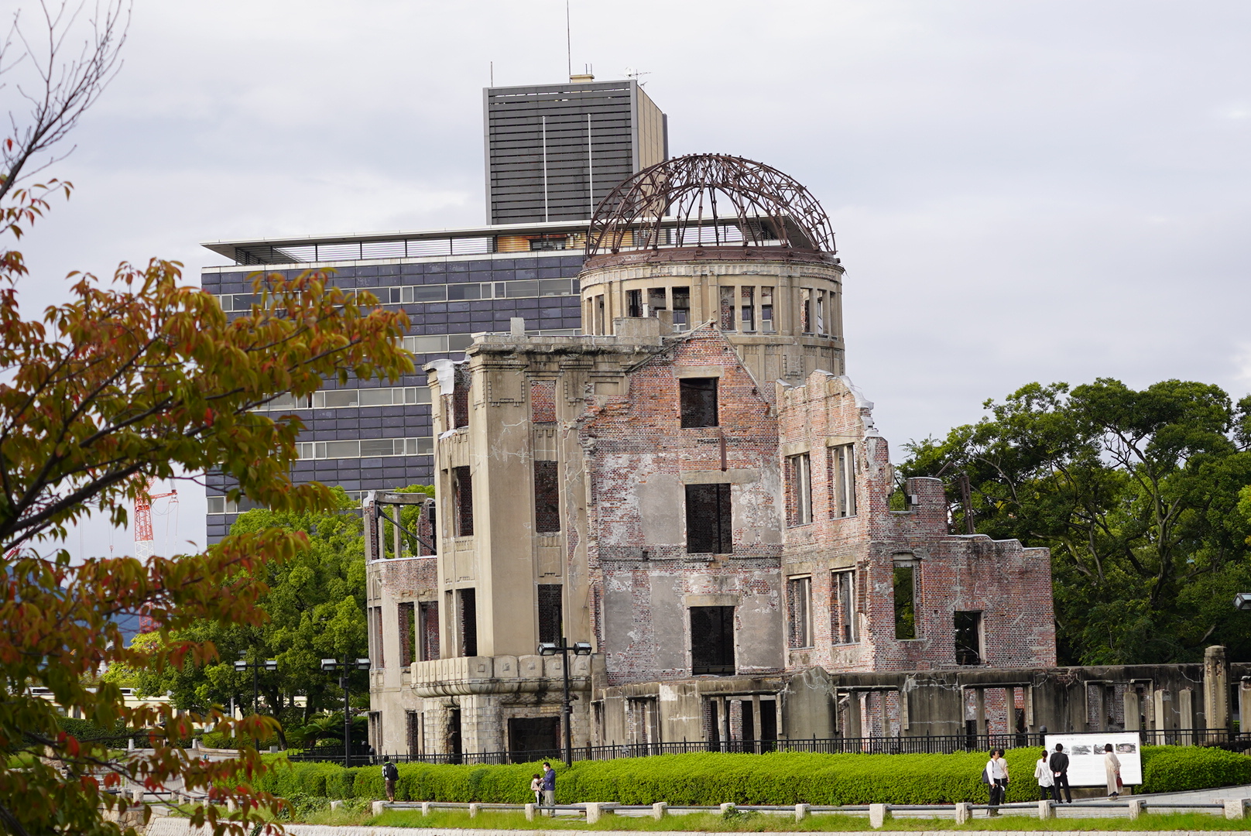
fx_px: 3651
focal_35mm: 105
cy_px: 418
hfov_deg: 19.4
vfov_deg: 13.1
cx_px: 626
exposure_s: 1/250
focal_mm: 70
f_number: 5
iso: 100
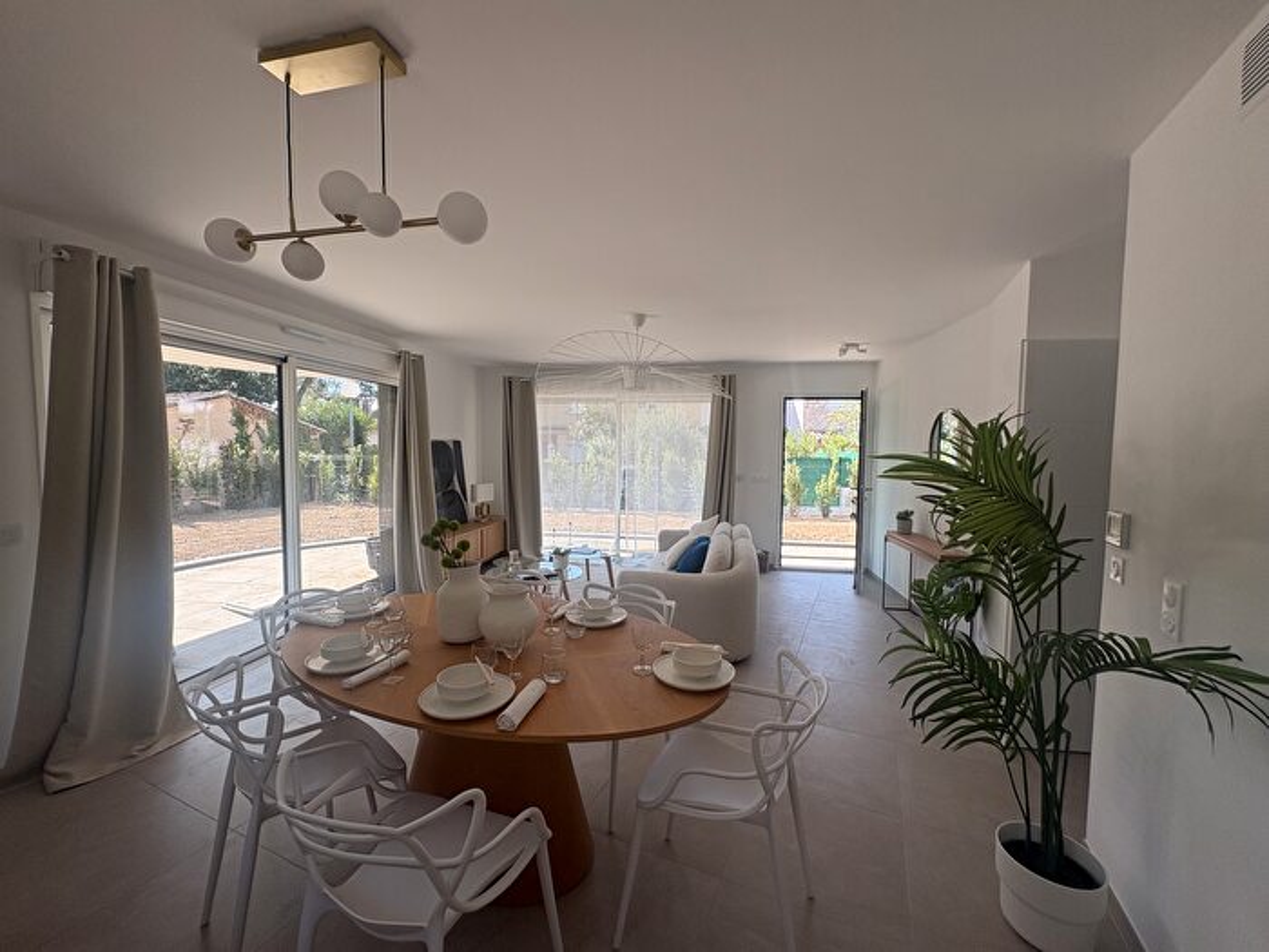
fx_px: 513
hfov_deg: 102.1
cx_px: 634
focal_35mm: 14
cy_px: 476
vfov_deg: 85.7
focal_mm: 2.22
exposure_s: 1/448
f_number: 2.2
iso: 64
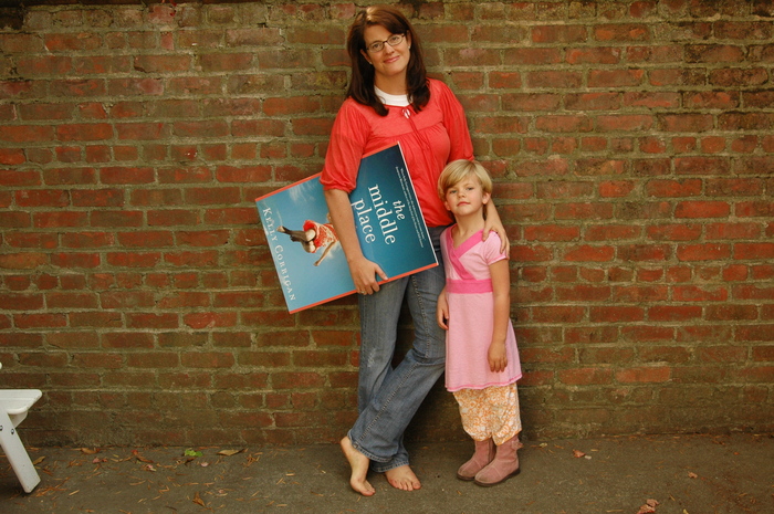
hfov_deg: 43.6
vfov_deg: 29.8
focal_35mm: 45
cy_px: 257
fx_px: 966
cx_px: 387
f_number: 5.6
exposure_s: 1/125
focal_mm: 30
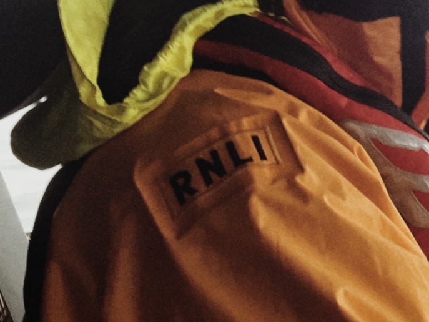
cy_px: 4
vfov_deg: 17.8
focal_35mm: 81
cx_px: 435
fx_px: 1004
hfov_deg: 23.1
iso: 125
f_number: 2.2
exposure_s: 1/33
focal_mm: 4.15
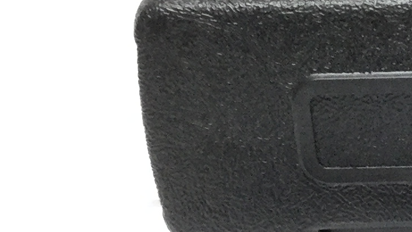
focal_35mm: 152
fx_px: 1661
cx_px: 663
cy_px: 247
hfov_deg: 13.2
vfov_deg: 7.9
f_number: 2.4
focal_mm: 3.3
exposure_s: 1/30
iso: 80
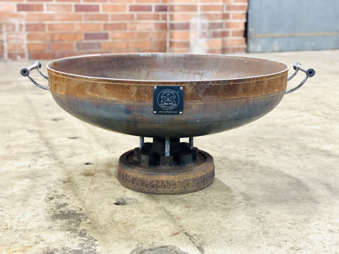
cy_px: 127
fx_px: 509
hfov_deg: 36.8
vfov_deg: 28.0
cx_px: 170
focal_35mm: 52
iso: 500
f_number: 2
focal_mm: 6
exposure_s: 1/15
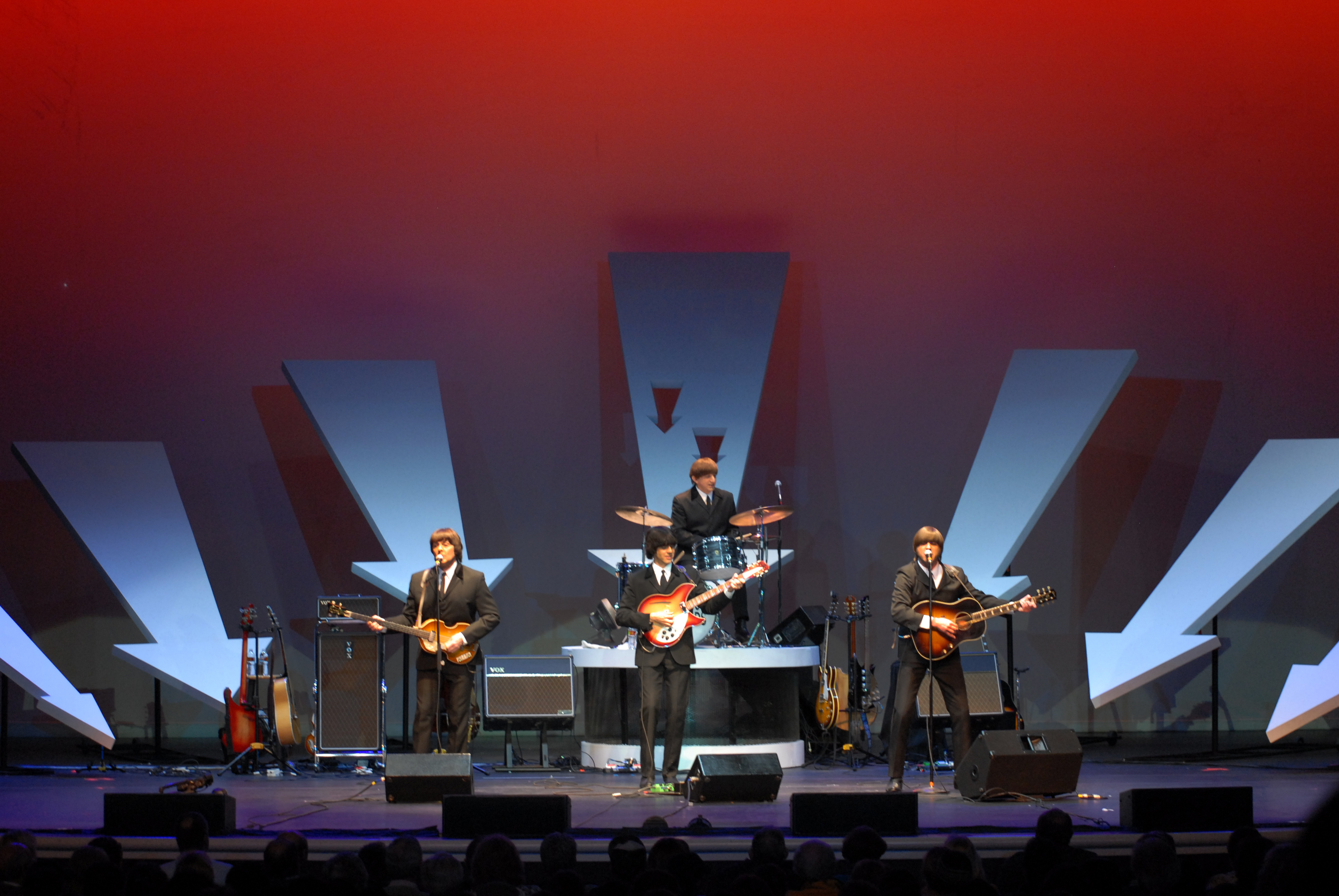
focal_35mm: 117
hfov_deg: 17.5
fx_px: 4357
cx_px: 670
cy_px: 448
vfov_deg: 11.7
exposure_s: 1/100
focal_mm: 78
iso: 640
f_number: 2.8
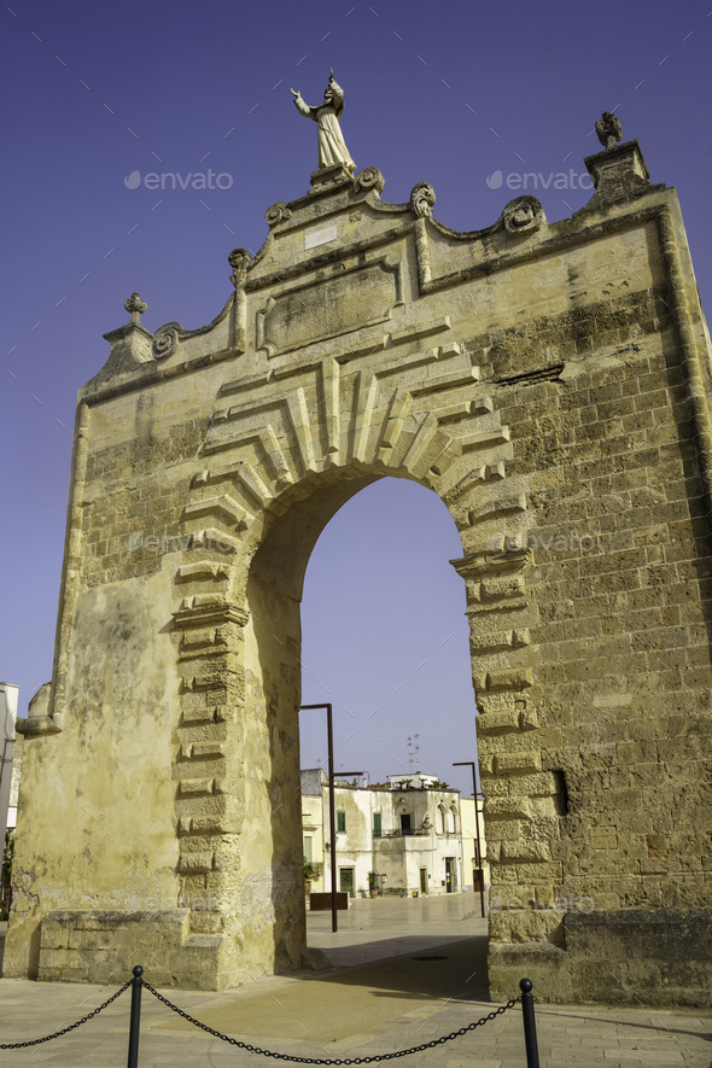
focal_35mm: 30
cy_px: 534
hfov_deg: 43.5
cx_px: 356
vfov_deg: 61.8
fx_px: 893
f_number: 9
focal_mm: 30.1
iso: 100
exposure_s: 1/400
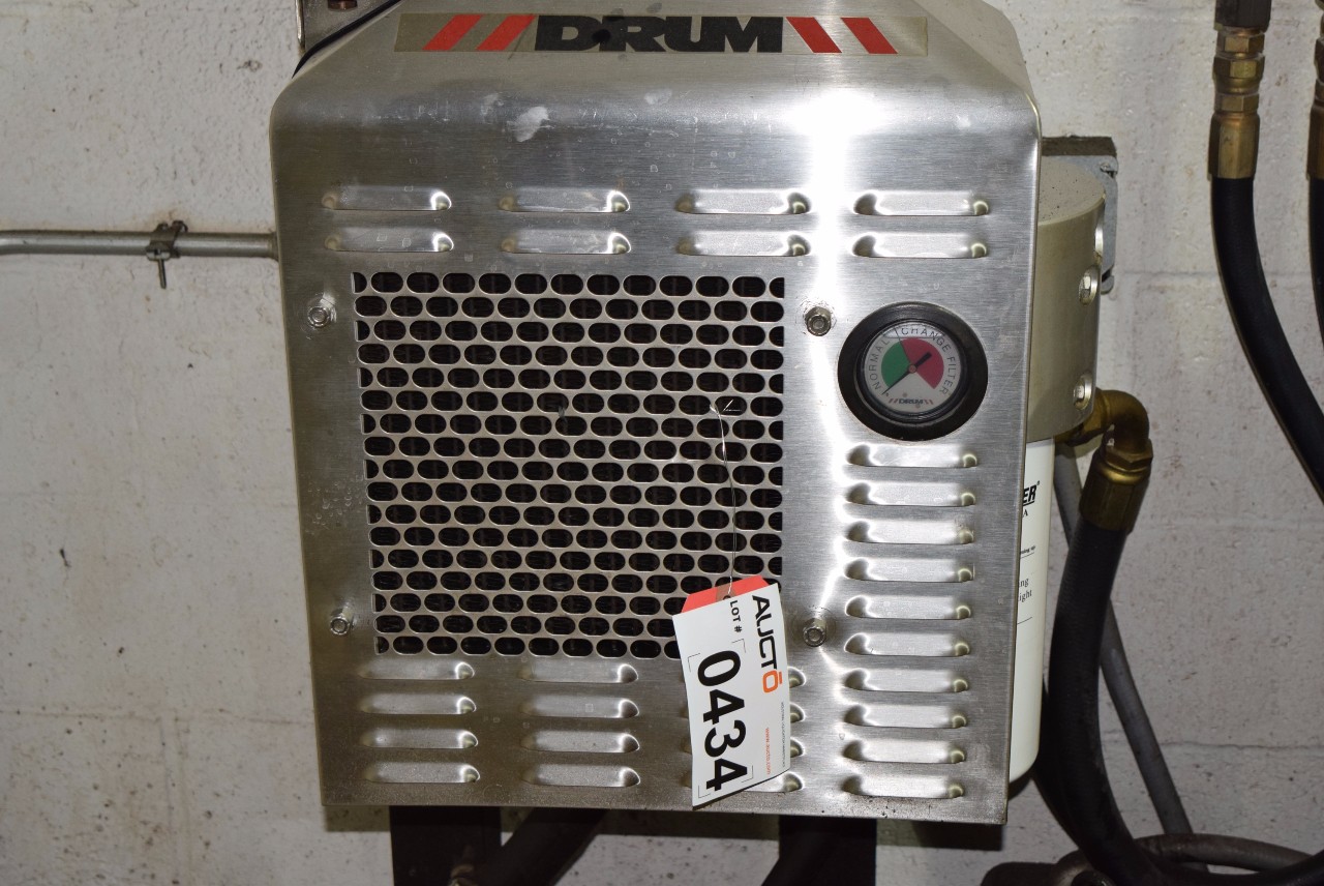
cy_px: 443
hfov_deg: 29.8
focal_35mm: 68
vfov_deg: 20.2
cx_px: 662
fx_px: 2485
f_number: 5
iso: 900
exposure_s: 1/60
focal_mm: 45
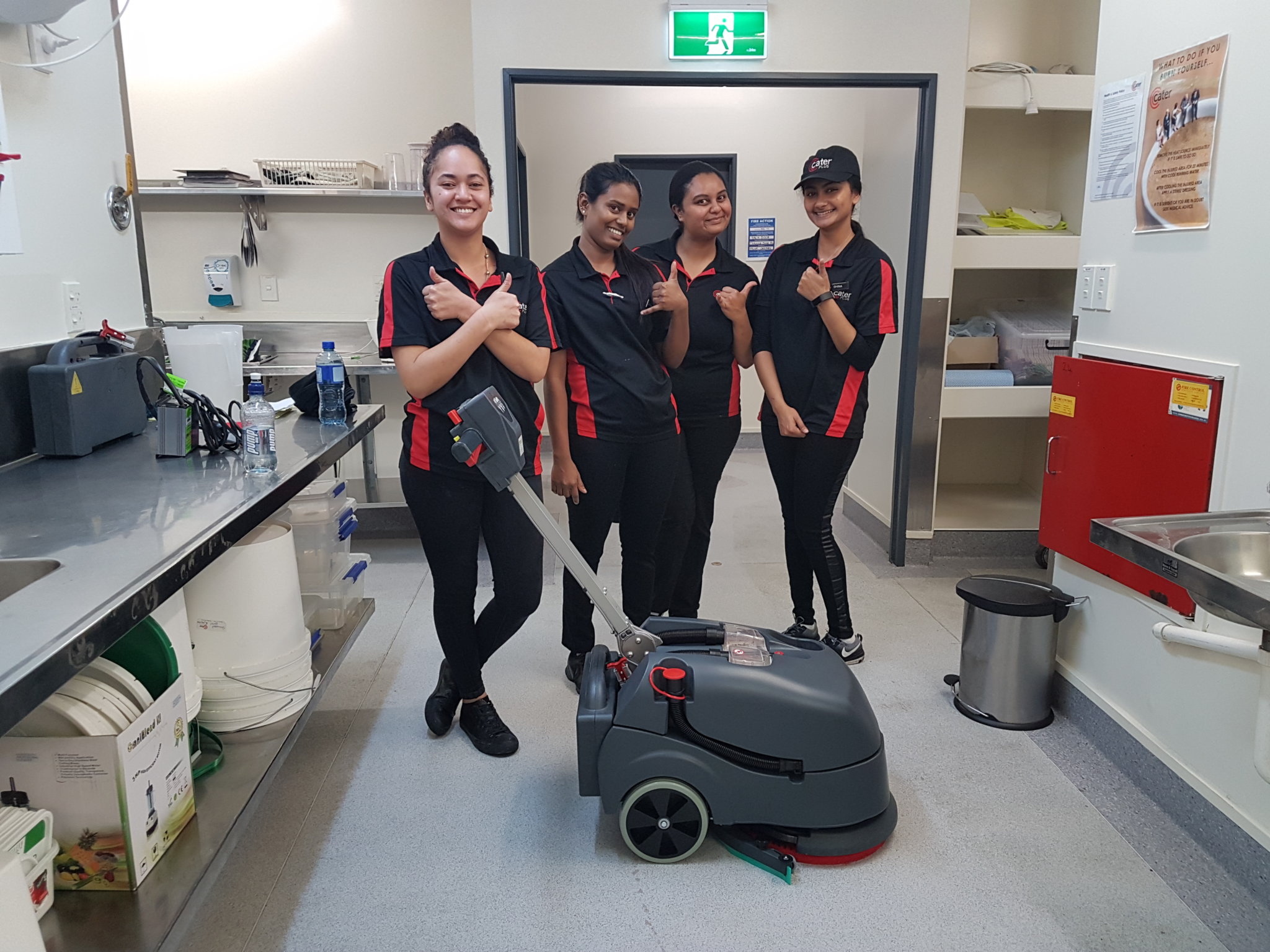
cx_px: 635
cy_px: 476
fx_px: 954
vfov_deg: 53.1
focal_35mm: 26
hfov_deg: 67.3
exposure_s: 1/50
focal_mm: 4.2
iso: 80
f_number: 1.7
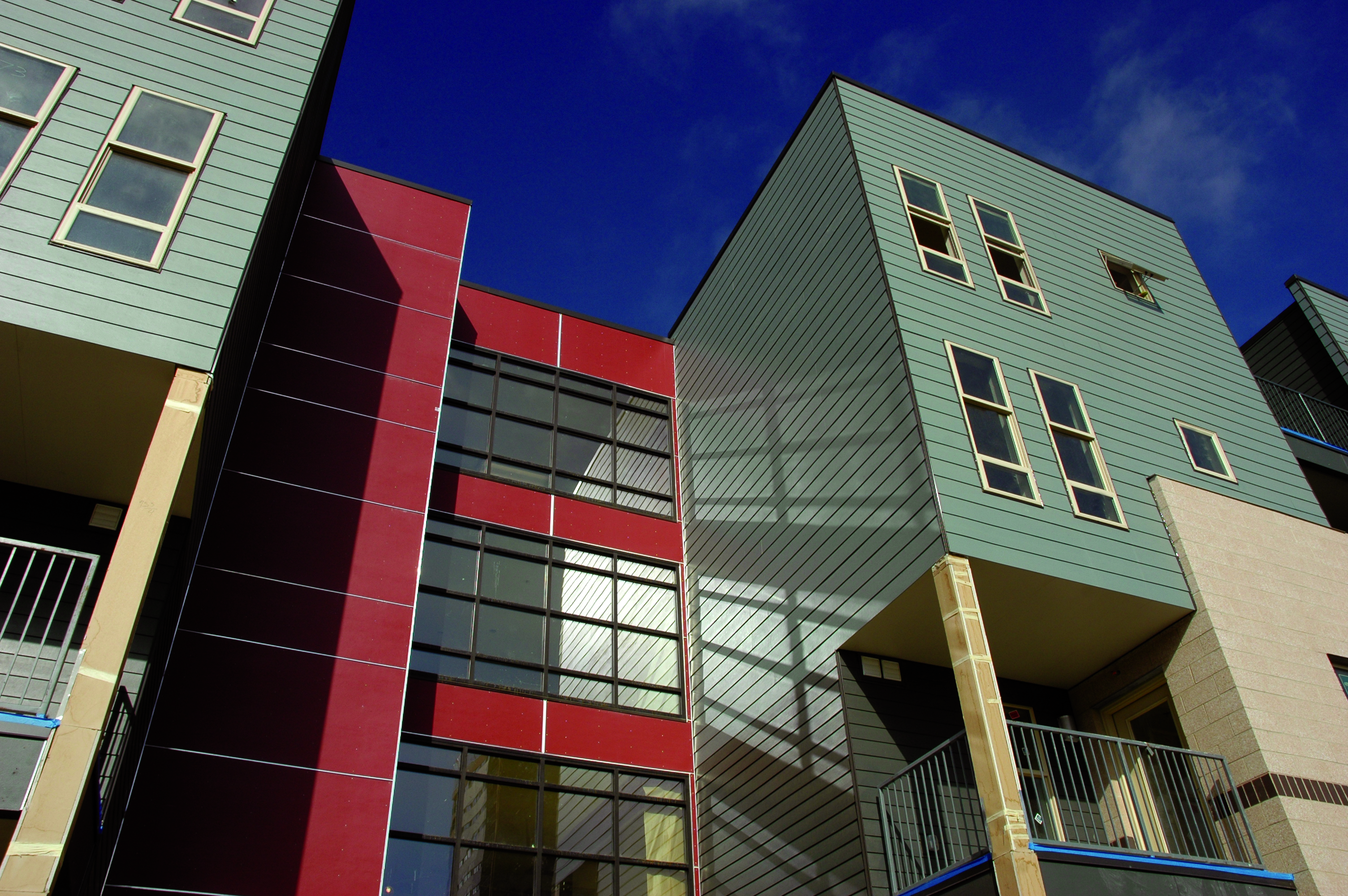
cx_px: 674
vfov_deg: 47.8
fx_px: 1010
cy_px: 448
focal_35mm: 27
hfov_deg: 67.4
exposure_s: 1/500
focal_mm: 18
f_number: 11
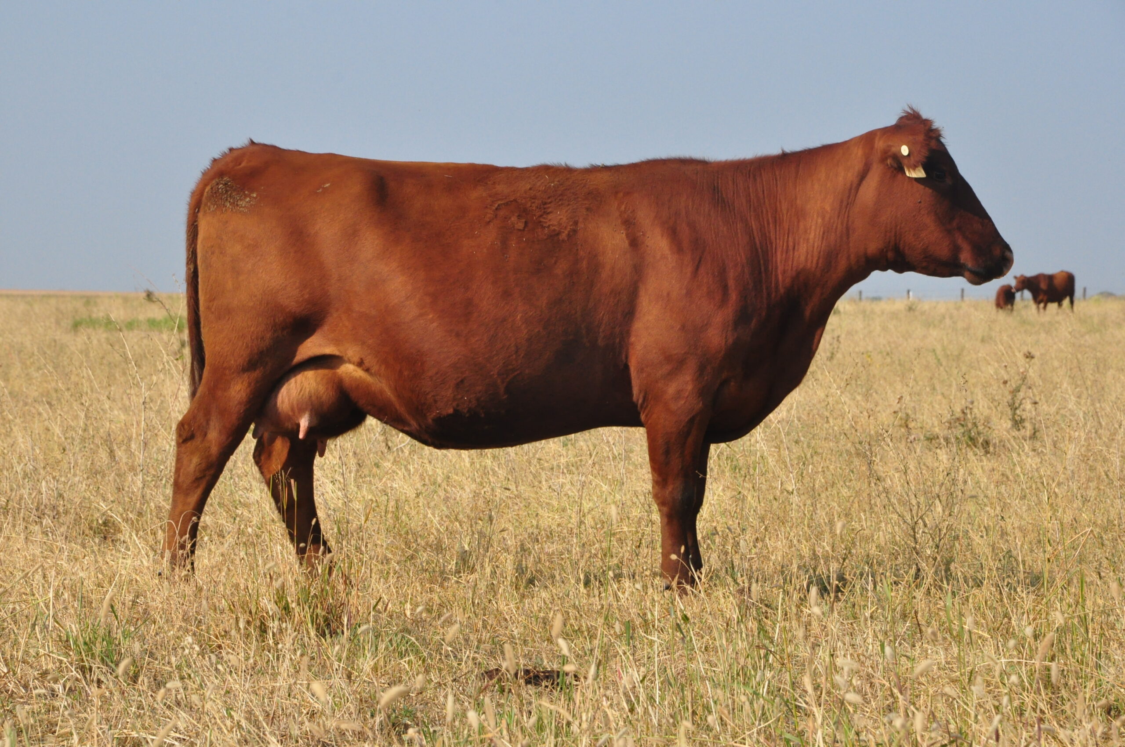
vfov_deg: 8.7
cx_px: 562
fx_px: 4916
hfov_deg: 13.1
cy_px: 374
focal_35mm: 158
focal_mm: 105
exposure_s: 1/1000
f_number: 13
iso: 1000
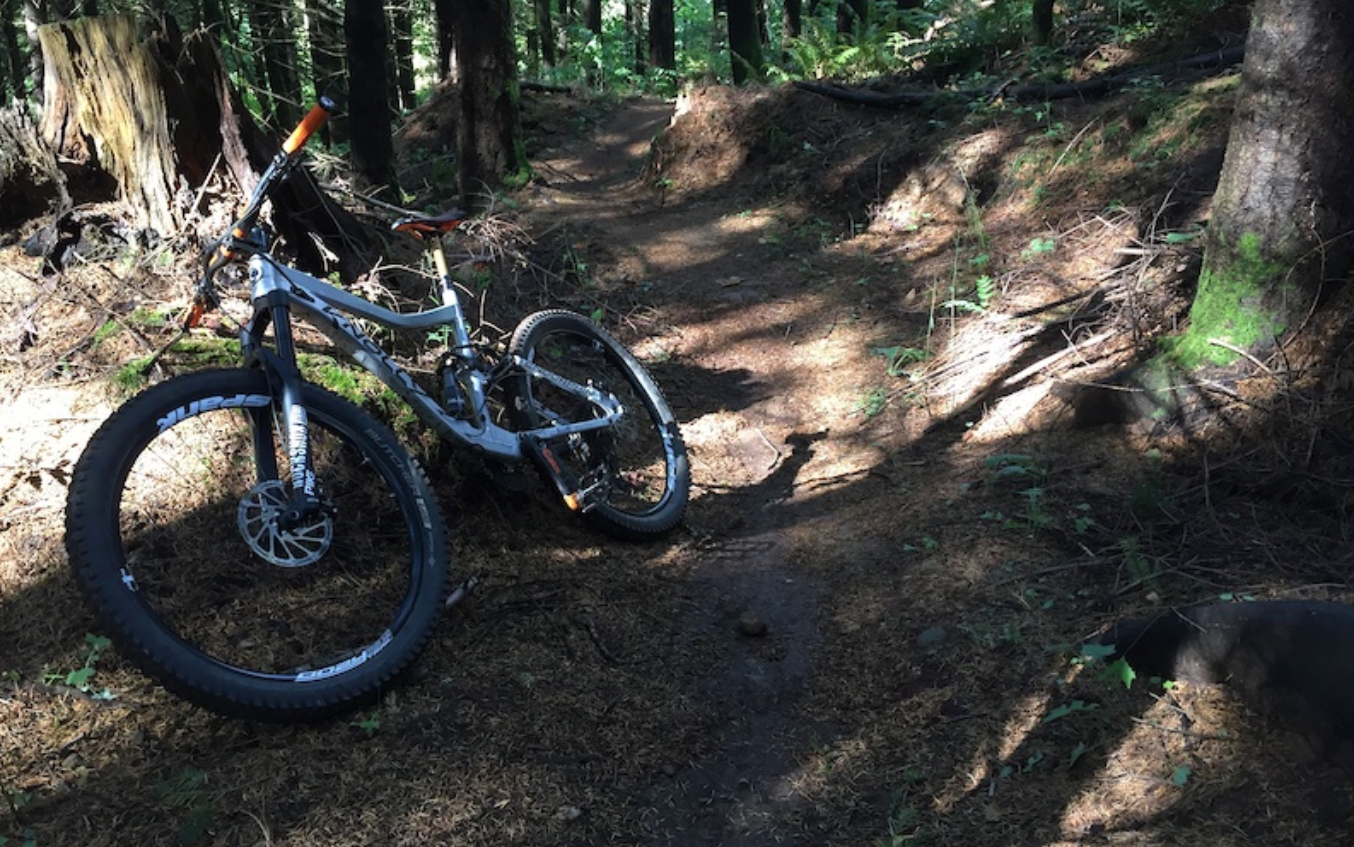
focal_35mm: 31
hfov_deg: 61.2
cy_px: 398
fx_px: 1144
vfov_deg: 40.6
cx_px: 680
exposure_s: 1/30
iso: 64
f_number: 2.2
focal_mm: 4.15
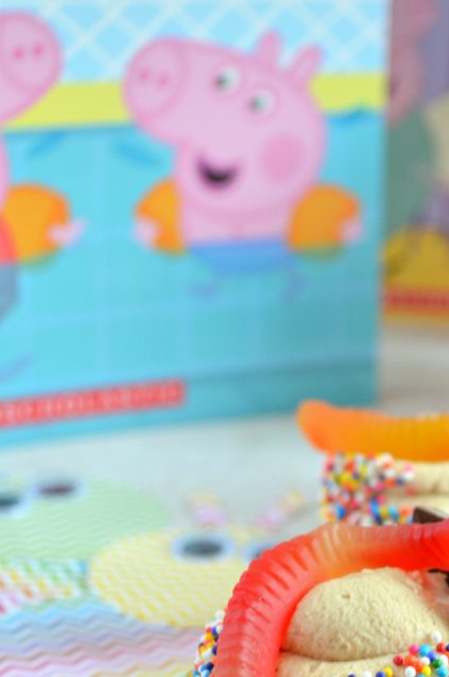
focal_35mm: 97
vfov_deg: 21.0
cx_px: 353
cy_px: 456
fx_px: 1822
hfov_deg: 14.0
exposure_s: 1/20
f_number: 5.3
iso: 640
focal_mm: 40
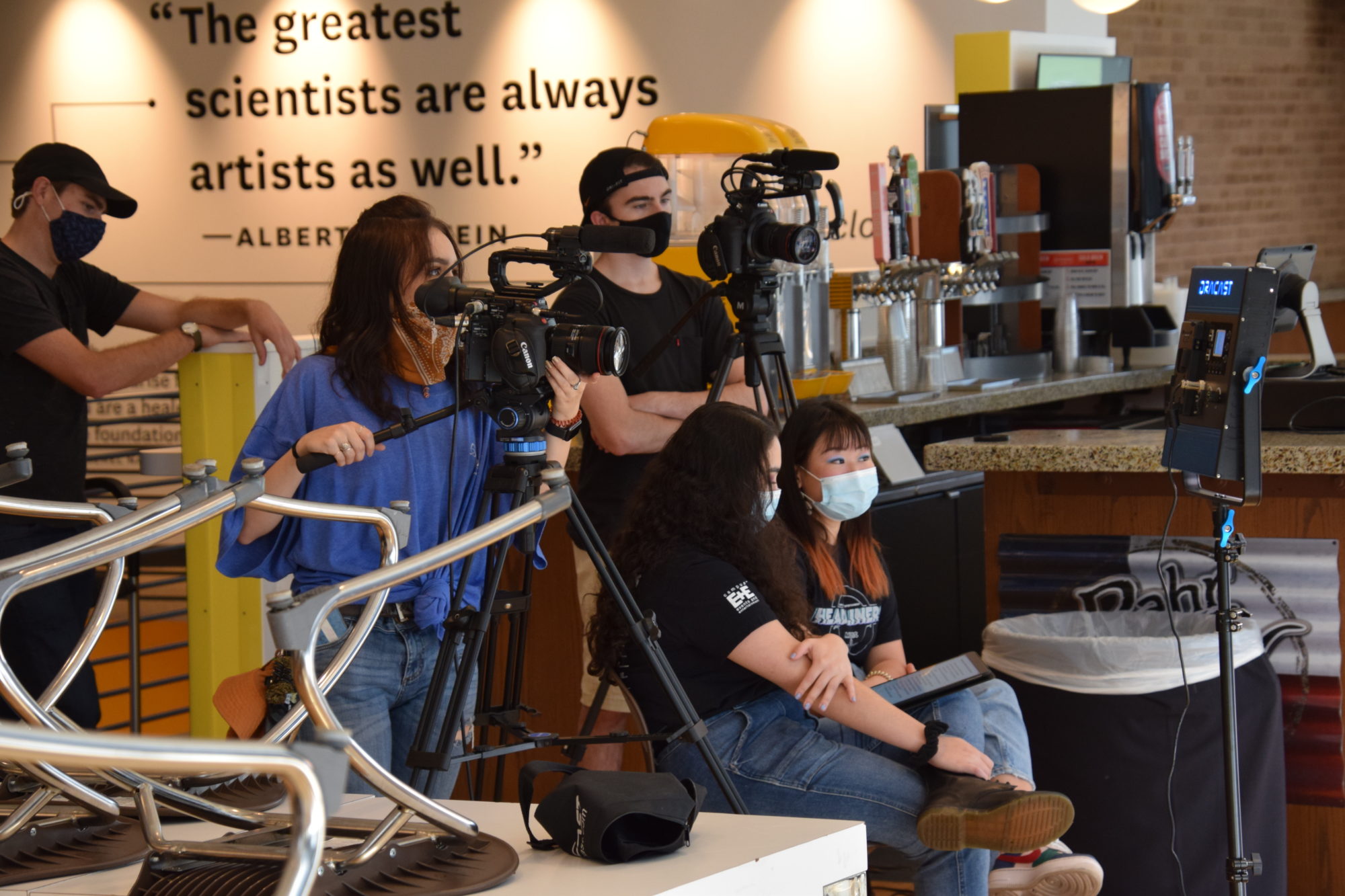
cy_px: 448
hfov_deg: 19.5
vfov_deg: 13.0
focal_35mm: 105
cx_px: 672
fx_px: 3922
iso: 800
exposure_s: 1/160
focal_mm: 70
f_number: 4.8
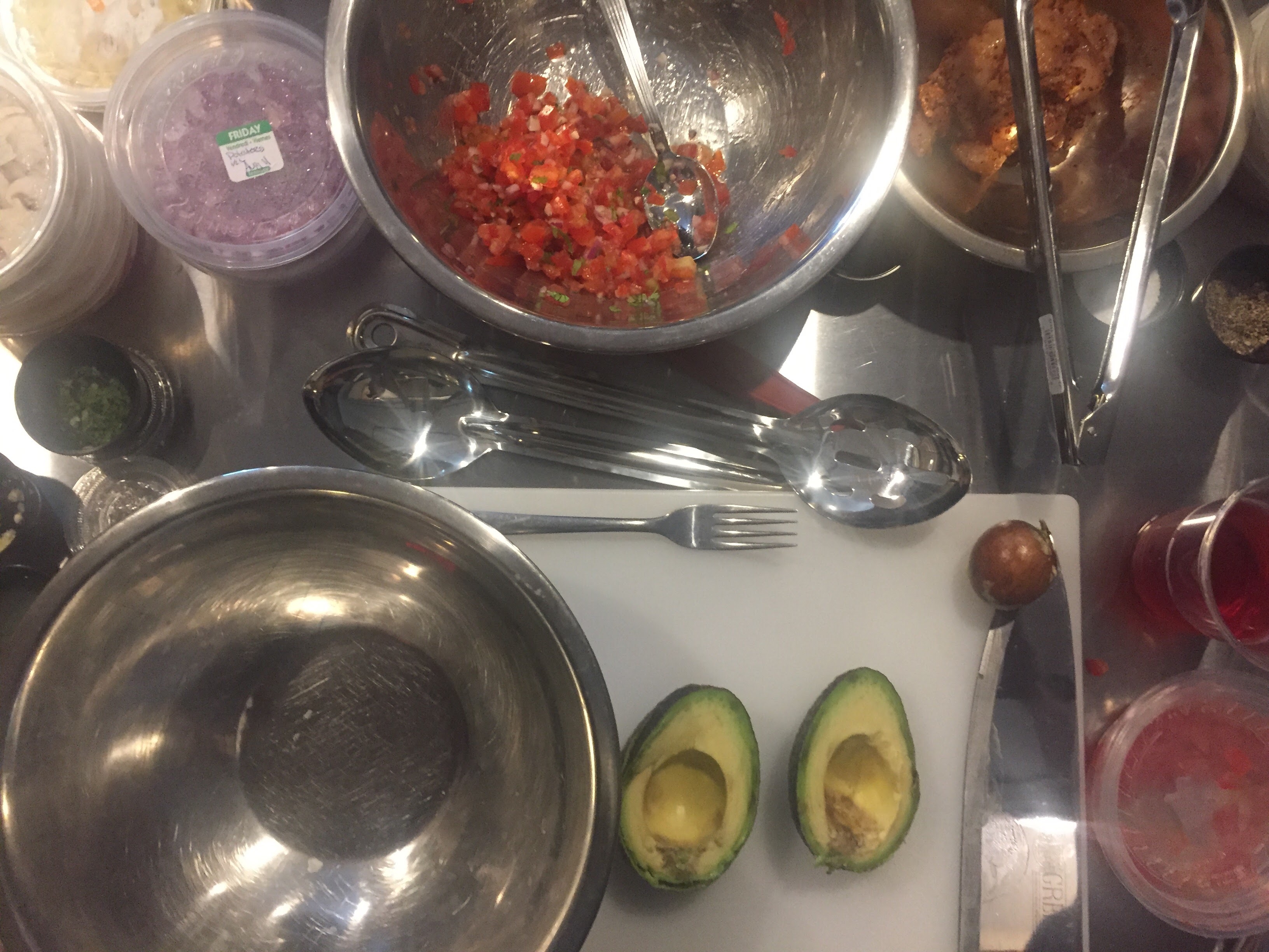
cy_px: 476
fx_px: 1063
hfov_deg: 61.7
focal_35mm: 29
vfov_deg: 48.2
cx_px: 634
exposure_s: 1/30
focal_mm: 4.15
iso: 250
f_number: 2.2
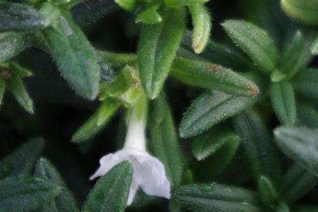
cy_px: -104
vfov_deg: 6.8
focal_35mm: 199
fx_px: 1757
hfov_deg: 10.3
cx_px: 274
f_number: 5.6
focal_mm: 50
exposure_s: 1/80
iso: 400
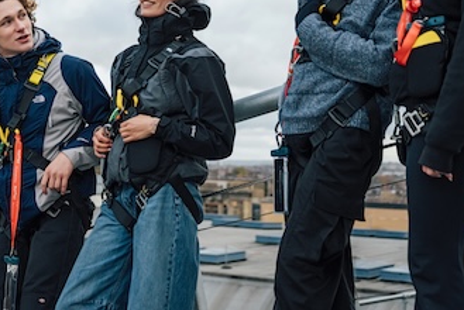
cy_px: 54
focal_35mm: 81
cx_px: 100
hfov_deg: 24.7
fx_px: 1045
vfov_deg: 16.7
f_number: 2.8
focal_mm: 38
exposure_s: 1/1600
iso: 500
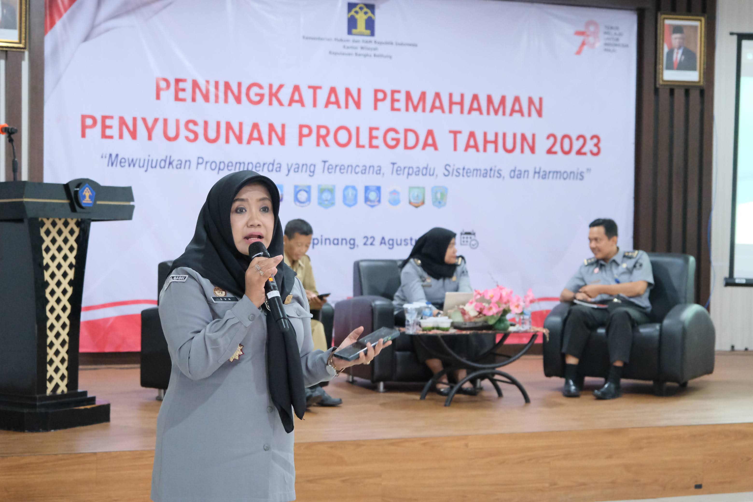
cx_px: 376
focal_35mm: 64
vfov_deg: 21.2
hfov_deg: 31.4
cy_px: 251
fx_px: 1339
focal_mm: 42.9
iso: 10000
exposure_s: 1/60
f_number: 4
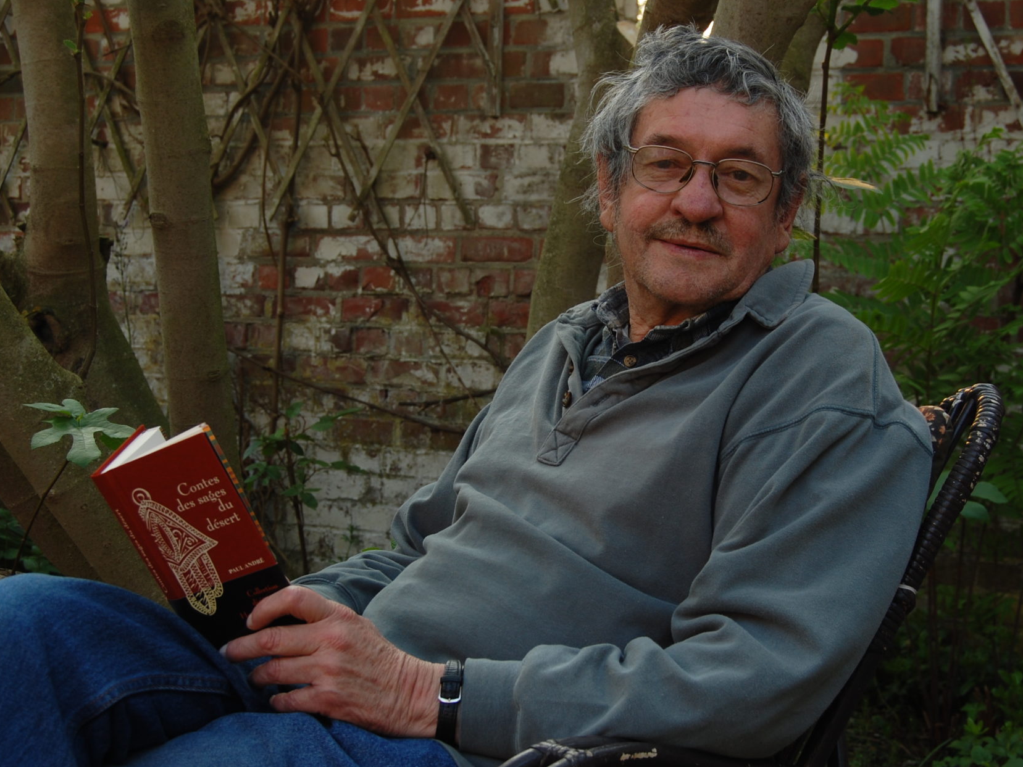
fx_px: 1685
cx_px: 537
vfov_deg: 25.7
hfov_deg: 33.8
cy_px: 399
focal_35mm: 57
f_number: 5.6
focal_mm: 32
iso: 200
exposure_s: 1/100
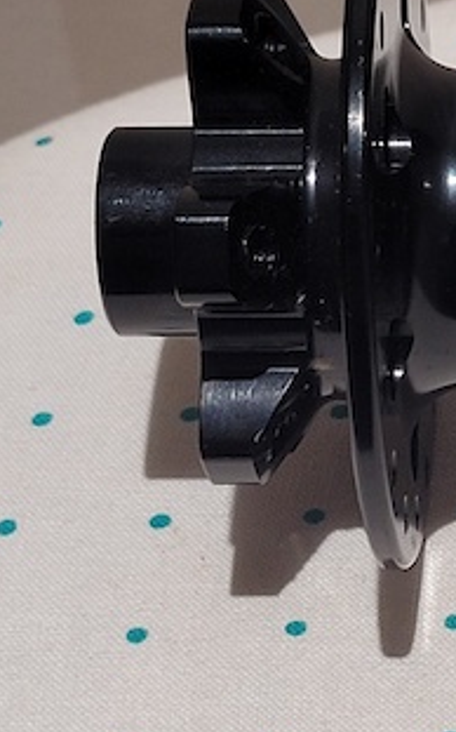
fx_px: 1414
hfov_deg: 16.8
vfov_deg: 29.0
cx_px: 663
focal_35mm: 71
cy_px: 414
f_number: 1.8
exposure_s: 1/100
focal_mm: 5.4
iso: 160
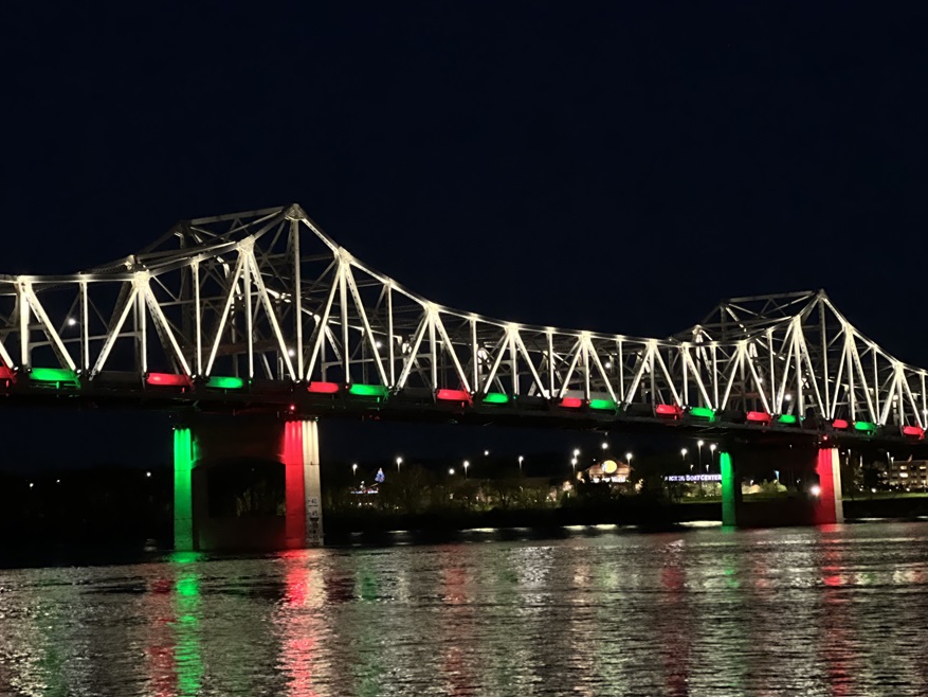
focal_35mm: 86
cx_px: 423
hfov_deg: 22.7
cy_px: 332
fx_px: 2306
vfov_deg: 17.2
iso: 2000
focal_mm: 9
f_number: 2.8
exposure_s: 1/15
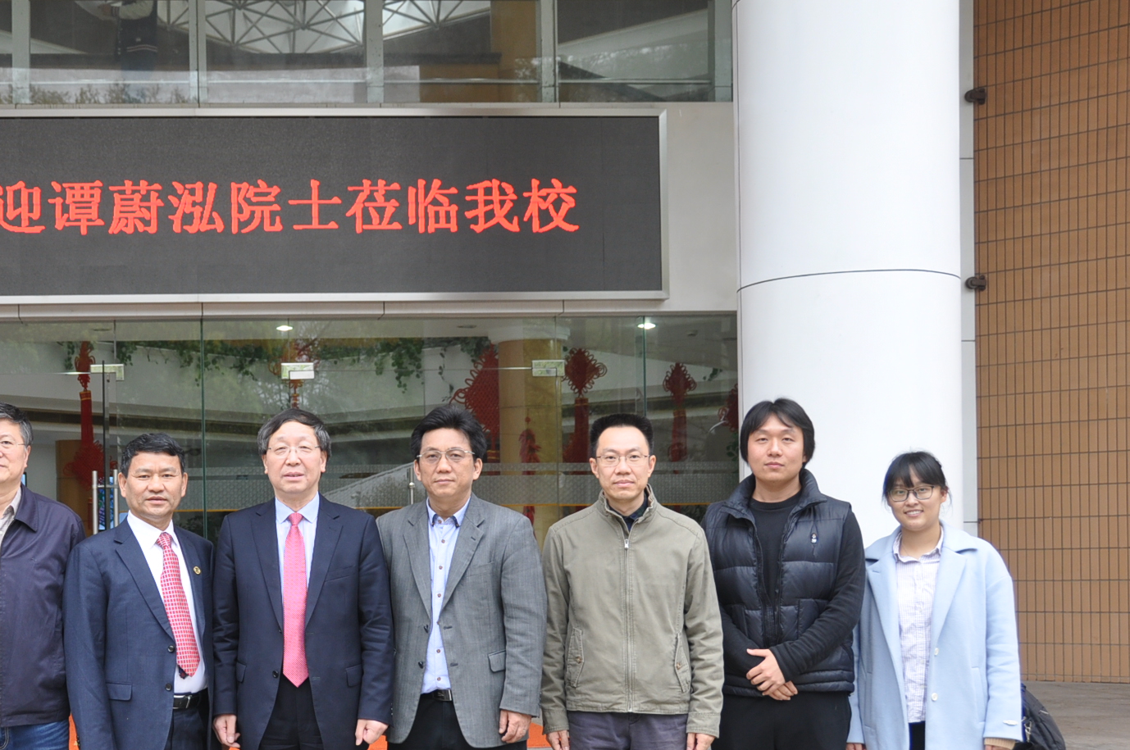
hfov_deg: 34.8
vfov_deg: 23.8
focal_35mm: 56
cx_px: 256
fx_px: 1755
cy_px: 575
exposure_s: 1/60
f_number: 4
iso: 320
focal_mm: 24
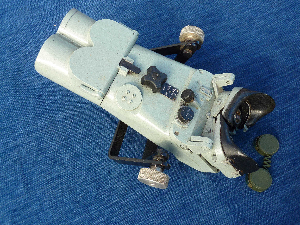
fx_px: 277
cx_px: 150
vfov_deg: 44.2
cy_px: 112
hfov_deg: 56.8
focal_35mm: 32
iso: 80
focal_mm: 5.3
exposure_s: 1/125
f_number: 4
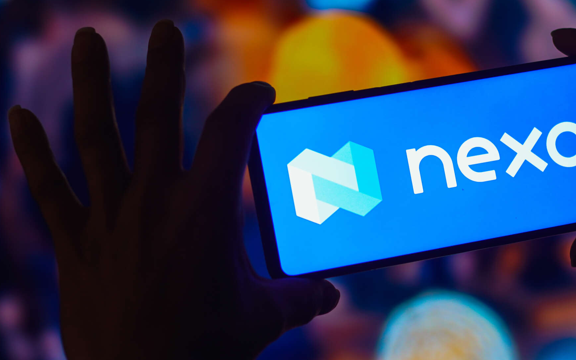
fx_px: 1758
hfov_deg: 18.5
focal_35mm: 112
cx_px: 405
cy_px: 145
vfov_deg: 11.7
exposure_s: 1/50
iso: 160
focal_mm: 50
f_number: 2.8
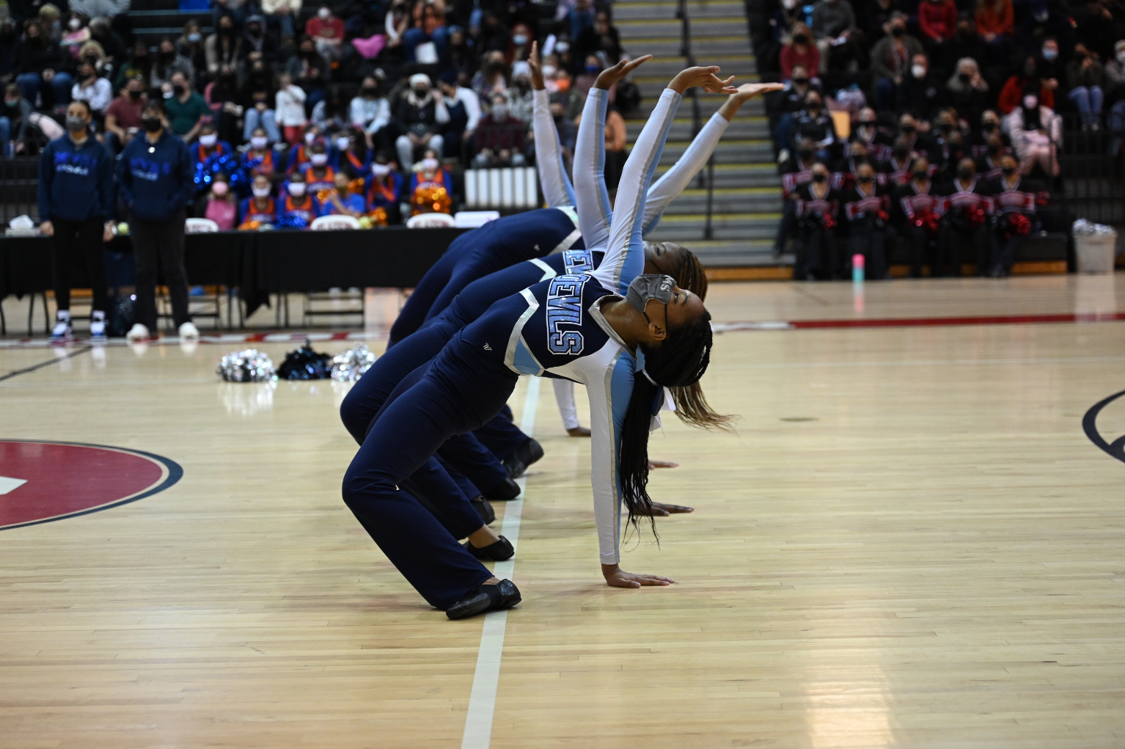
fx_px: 2280
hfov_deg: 27.7
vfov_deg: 18.7
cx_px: 554
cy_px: 365
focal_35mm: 73
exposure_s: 1/400
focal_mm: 70
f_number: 3.2
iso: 2800
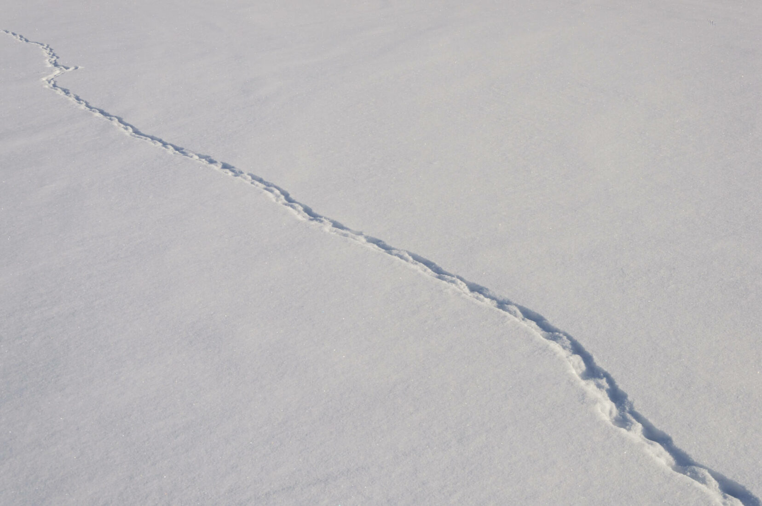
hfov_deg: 37.9
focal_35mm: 52
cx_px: 381
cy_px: 253
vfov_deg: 25.7
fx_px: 1110
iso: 200
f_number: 11
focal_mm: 35
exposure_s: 1/400
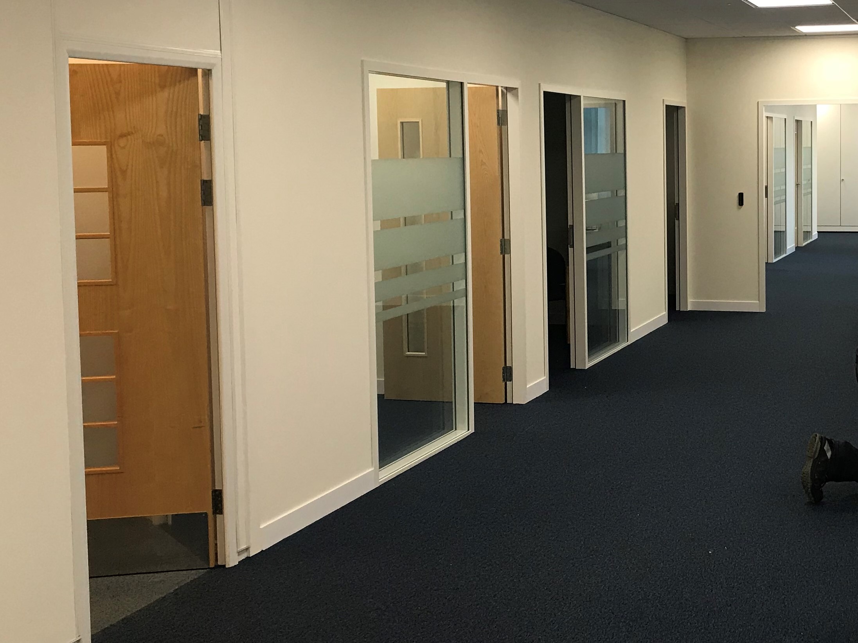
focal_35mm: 28
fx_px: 694
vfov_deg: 49.7
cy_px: 322
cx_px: 429
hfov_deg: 63.5
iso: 25
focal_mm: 3.99
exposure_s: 1/33
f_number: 1.8
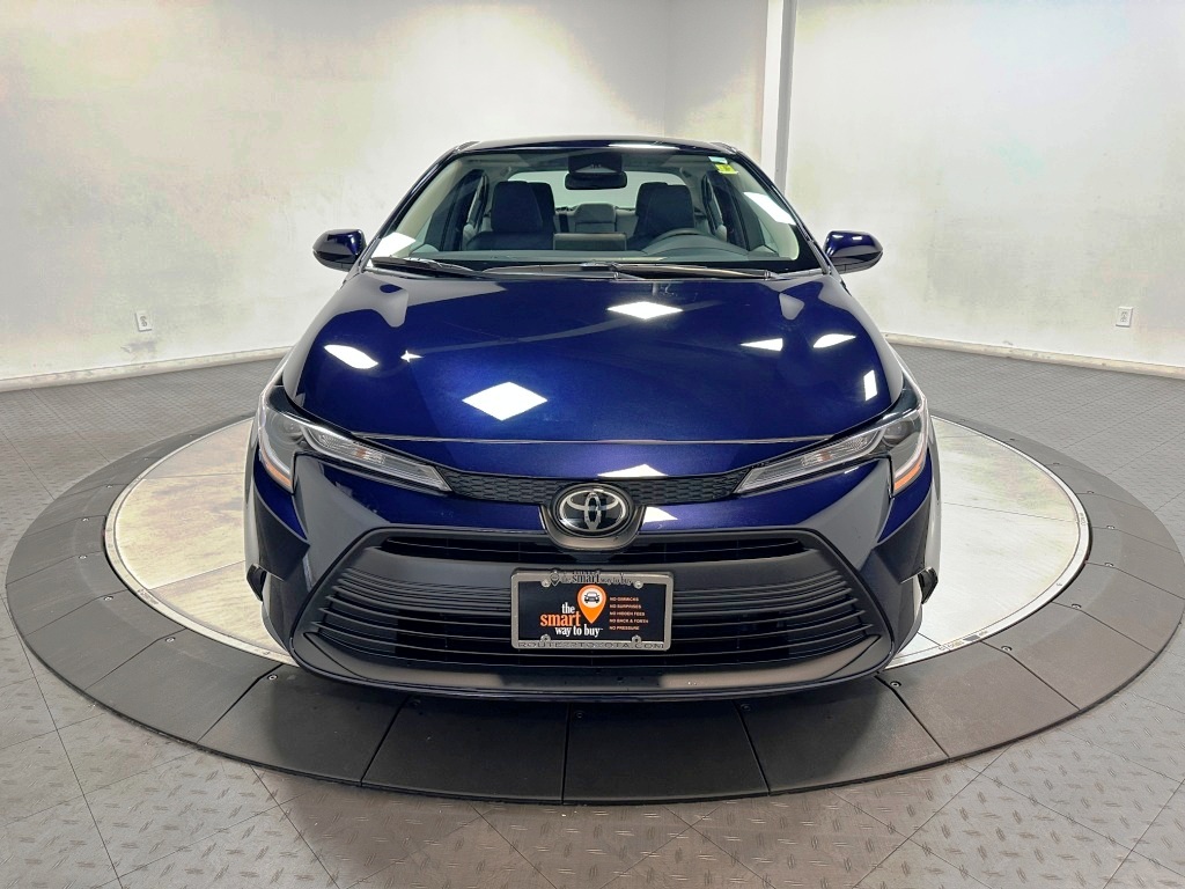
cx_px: 592
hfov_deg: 71.6
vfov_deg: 56.8
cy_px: 444
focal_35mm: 24
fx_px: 822
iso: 320
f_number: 1.78
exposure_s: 1/60
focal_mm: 6.86
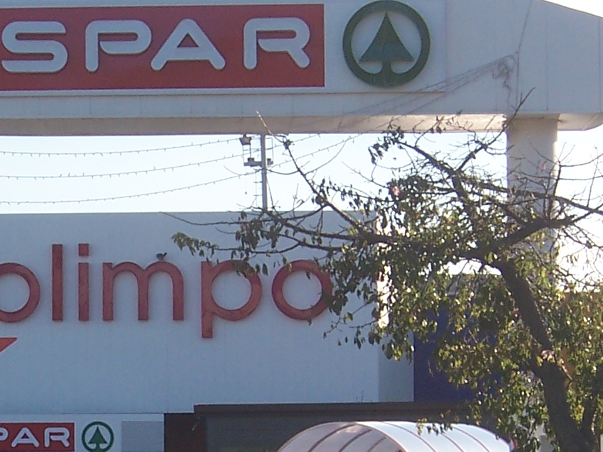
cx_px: -29
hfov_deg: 9.9
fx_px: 3450
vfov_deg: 7.5
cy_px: 399
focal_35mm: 198
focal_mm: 12.1
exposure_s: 1/350
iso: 80
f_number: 4.8
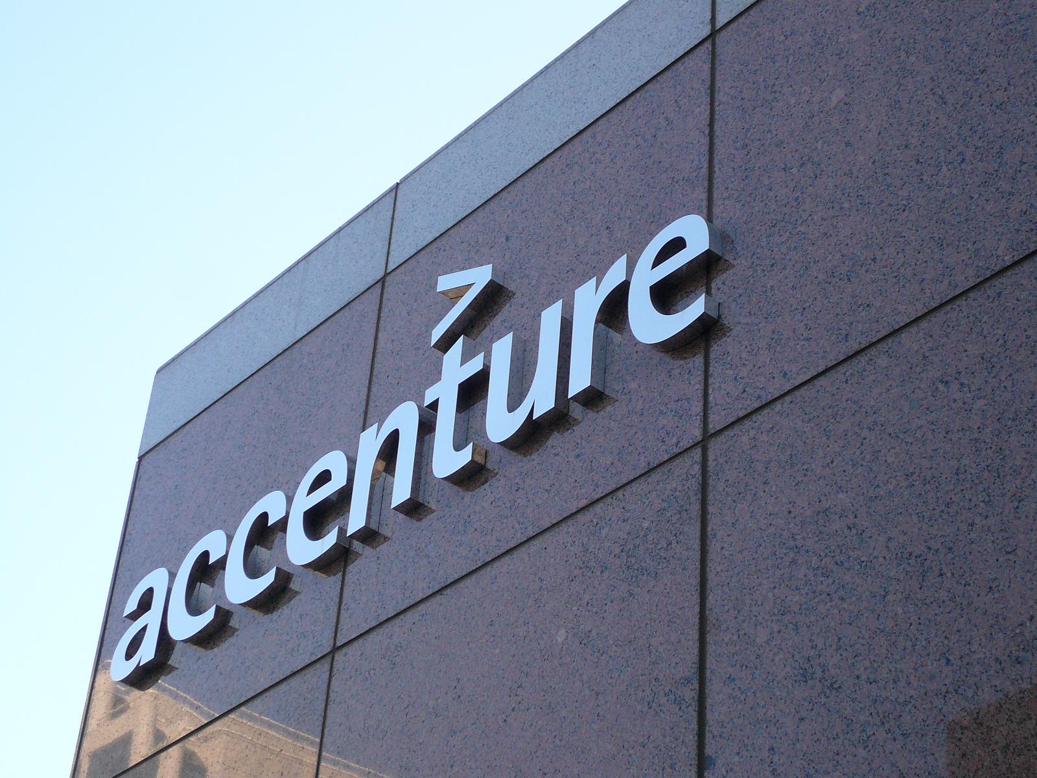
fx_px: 2187
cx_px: 518
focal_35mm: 73
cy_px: 389
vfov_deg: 20.2
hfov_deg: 26.7
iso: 100
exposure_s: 1/160
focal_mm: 12
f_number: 4.5
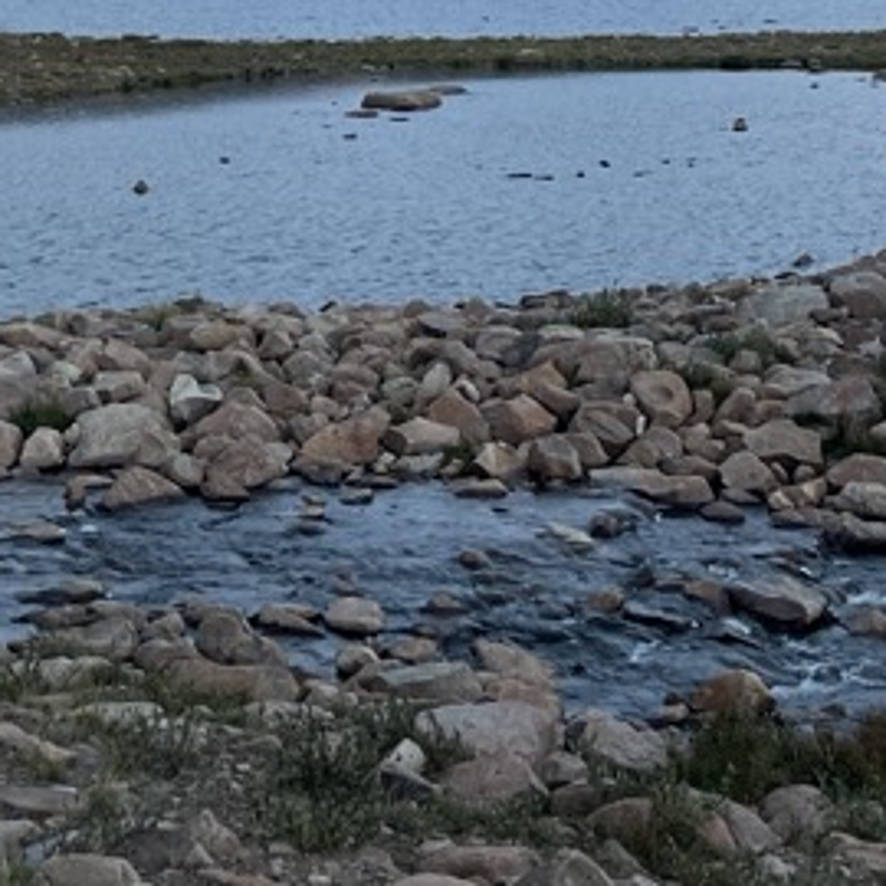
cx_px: 325
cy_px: -79
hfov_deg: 19.9
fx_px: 2519
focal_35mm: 87
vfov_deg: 19.2
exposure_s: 1/60
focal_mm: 5.1
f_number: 1.6
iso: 200
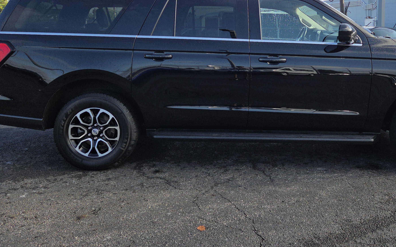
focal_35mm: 35
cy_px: 61
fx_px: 378
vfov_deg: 35.4
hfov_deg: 54.8
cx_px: 242
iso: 80
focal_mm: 5.4
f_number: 1.8
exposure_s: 1/2635
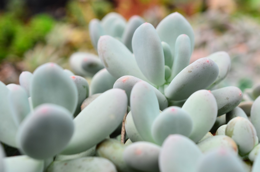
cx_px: 130
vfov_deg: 22.5
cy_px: 86
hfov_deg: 33.5
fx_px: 432
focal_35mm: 60
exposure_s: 1/40
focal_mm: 40
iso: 400
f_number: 5.6
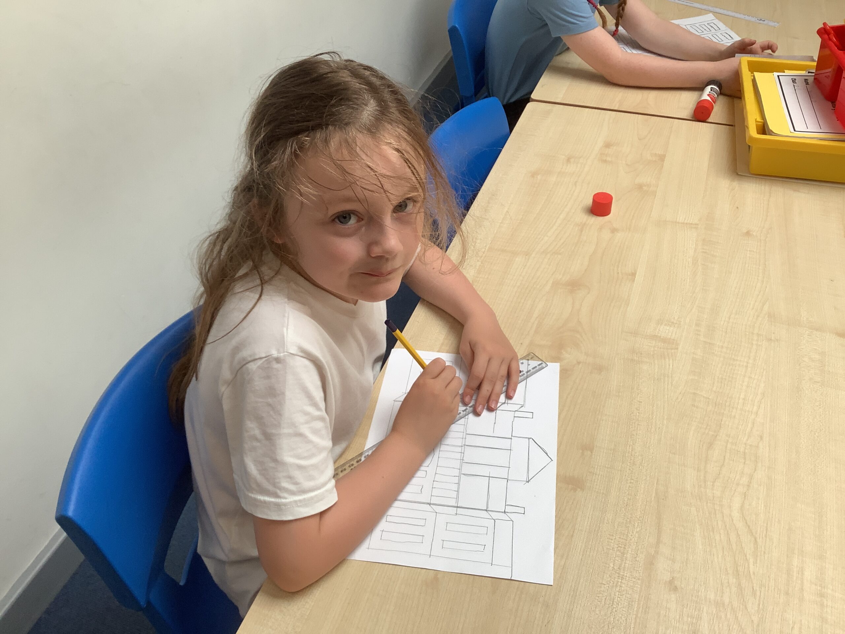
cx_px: 422
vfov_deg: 45.4
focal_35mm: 31
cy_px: 317
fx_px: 757
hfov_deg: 58.4
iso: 40
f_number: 2.4
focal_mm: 3.3
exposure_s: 1/120
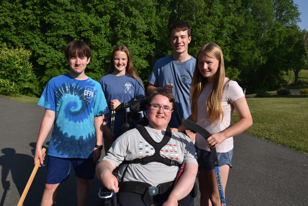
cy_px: 105
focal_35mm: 32
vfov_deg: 41.1
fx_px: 274
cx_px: 151
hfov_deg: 58.7
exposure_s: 1/400
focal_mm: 31
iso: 200
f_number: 10
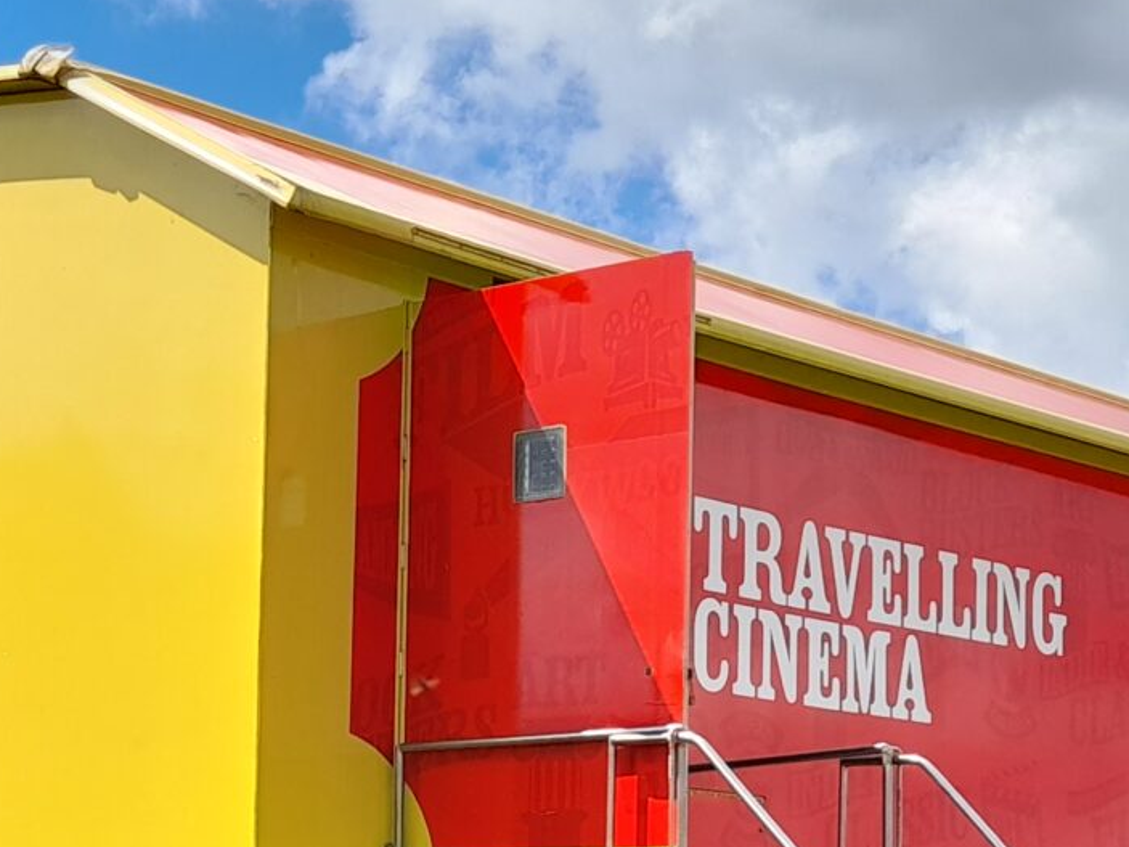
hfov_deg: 21.4
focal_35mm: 91
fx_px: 2967
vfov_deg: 15.8
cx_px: 361
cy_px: 935
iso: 20
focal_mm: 4.6
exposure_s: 1/638
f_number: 2
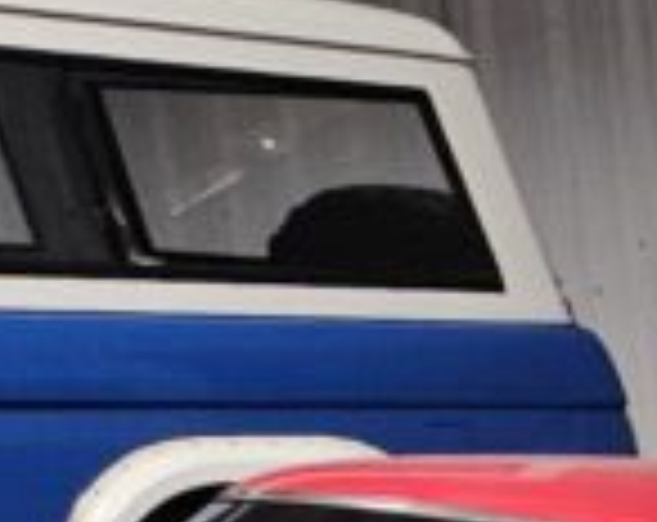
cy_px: 1638
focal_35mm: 185
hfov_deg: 7.4
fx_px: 3588
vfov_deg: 7.3
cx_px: 2655
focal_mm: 5.4
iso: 200
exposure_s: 1/120
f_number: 1.8
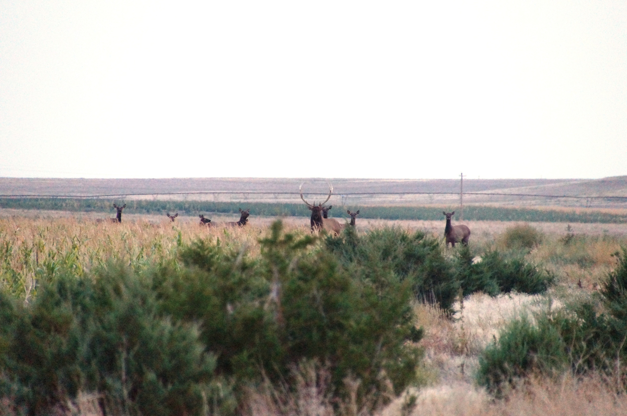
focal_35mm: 420
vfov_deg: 3.3
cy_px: 208
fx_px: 7307
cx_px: 314
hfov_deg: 4.9
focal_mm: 280
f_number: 6.3
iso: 3200
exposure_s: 1/100
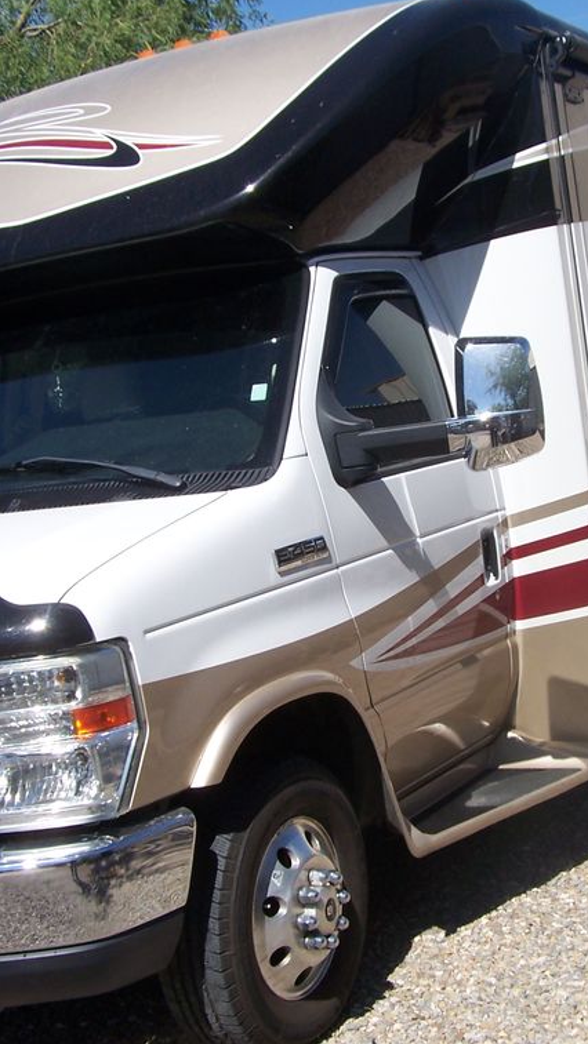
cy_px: 516
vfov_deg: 37.2
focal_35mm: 56
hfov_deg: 21.3
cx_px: 418
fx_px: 1552
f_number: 4
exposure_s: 1/800
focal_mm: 6.3
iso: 80
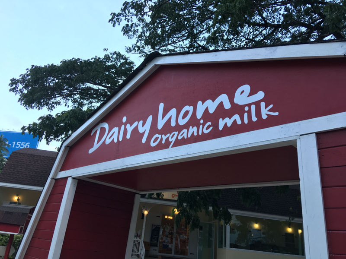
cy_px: 130
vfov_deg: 48.2
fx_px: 290
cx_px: 173
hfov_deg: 61.7
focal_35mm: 29
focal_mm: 4.15
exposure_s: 1/100
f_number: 2.2
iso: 40
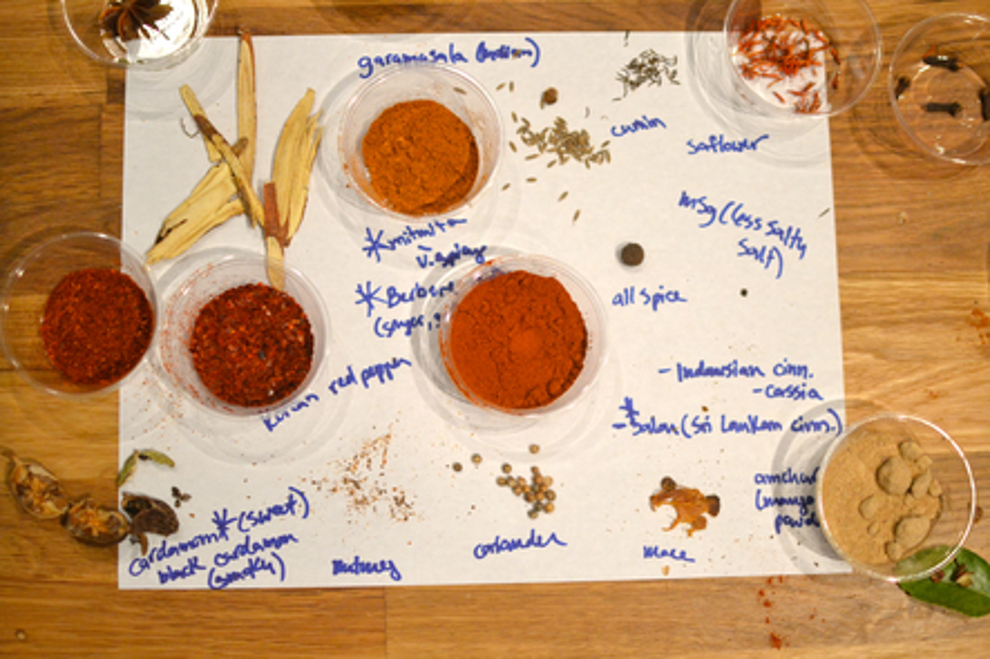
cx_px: 495
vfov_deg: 25.7
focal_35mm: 52
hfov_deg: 37.9
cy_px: 330
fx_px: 1443
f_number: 1.8
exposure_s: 1/250
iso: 1600
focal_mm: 35
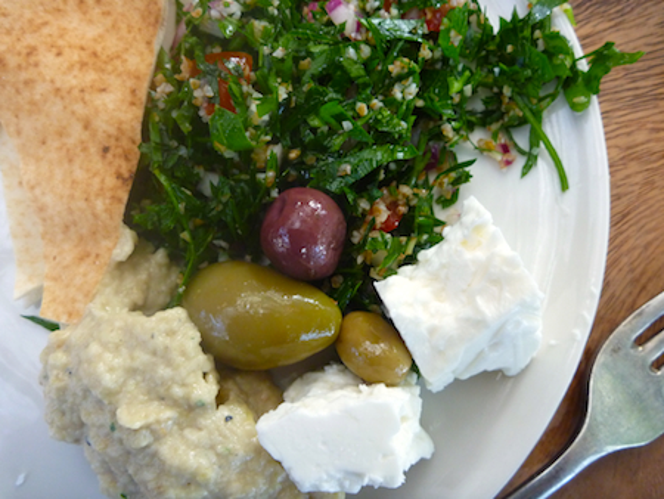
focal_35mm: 28
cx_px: 332
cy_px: 250
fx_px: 537
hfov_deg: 63.4
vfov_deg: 49.8
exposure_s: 1/30
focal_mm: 4.9
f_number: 3.3
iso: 250
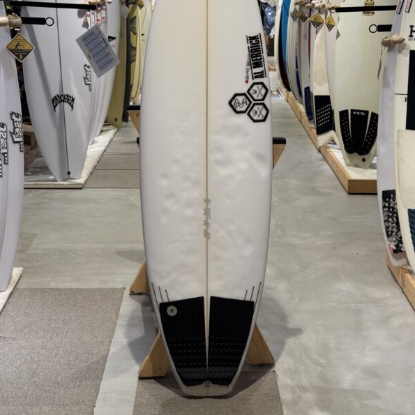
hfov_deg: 30.0
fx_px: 773
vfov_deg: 29.8
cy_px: 137
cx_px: 206
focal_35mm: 57
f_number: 1.78
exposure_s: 1/100
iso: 50
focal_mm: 6.76
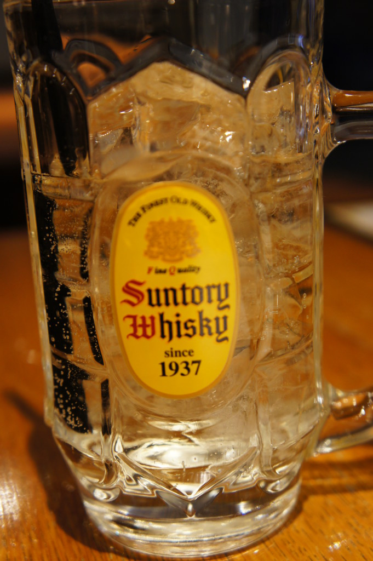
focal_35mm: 46
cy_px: 280
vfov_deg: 42.4
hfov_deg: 28.9
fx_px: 724
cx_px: 186
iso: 500
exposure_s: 1/50
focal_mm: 31
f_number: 4.5
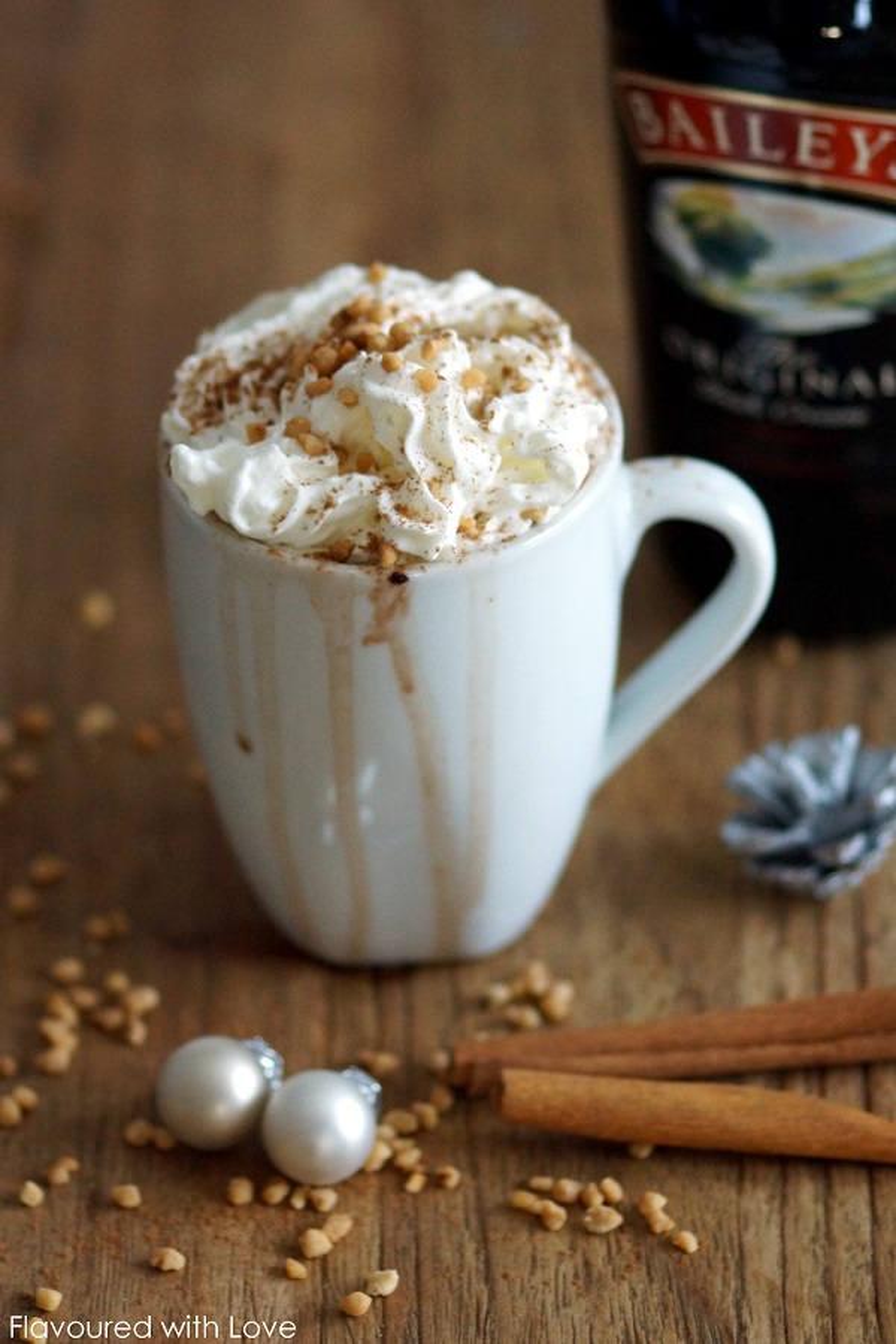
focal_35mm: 150
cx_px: 448
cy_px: 672
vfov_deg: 13.7
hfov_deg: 9.1
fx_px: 5600
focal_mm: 100
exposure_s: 1/60
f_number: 2.8
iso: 1600
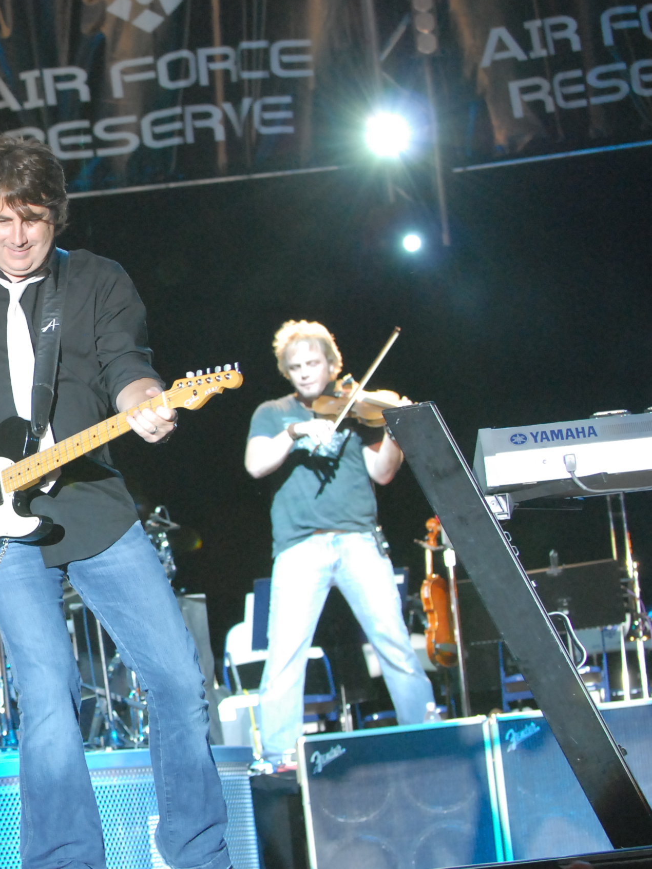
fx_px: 4346
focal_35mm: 173
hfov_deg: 8.5
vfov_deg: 11.4
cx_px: -74
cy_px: 409
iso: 1000
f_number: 4.5
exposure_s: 1/60
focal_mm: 70
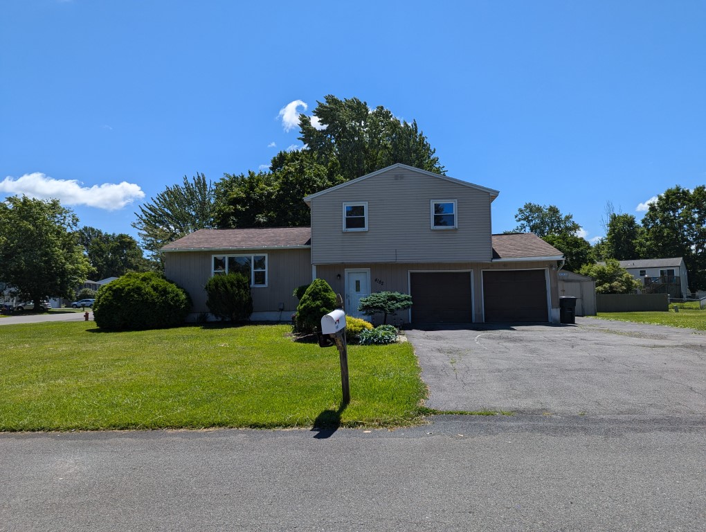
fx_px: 490
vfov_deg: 56.9
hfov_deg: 71.5
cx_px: 353
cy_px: 266
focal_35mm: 24
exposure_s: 1/2571
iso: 46
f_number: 1.85
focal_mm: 6.81
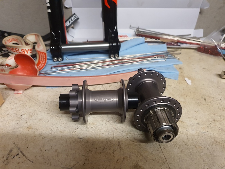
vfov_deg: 53.1
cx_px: 112
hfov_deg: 67.3
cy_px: 84
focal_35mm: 26
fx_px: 169
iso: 400
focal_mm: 4.3
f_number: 1.5
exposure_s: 1/50
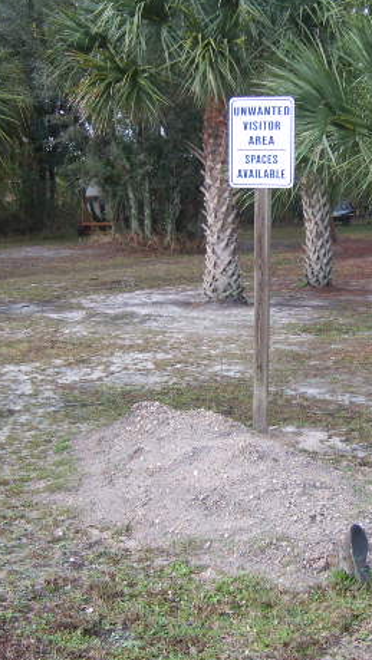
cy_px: 326
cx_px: 307
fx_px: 929
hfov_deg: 22.3
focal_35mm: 53
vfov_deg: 39.2
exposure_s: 1/180
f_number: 2.8
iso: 50
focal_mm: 5.8
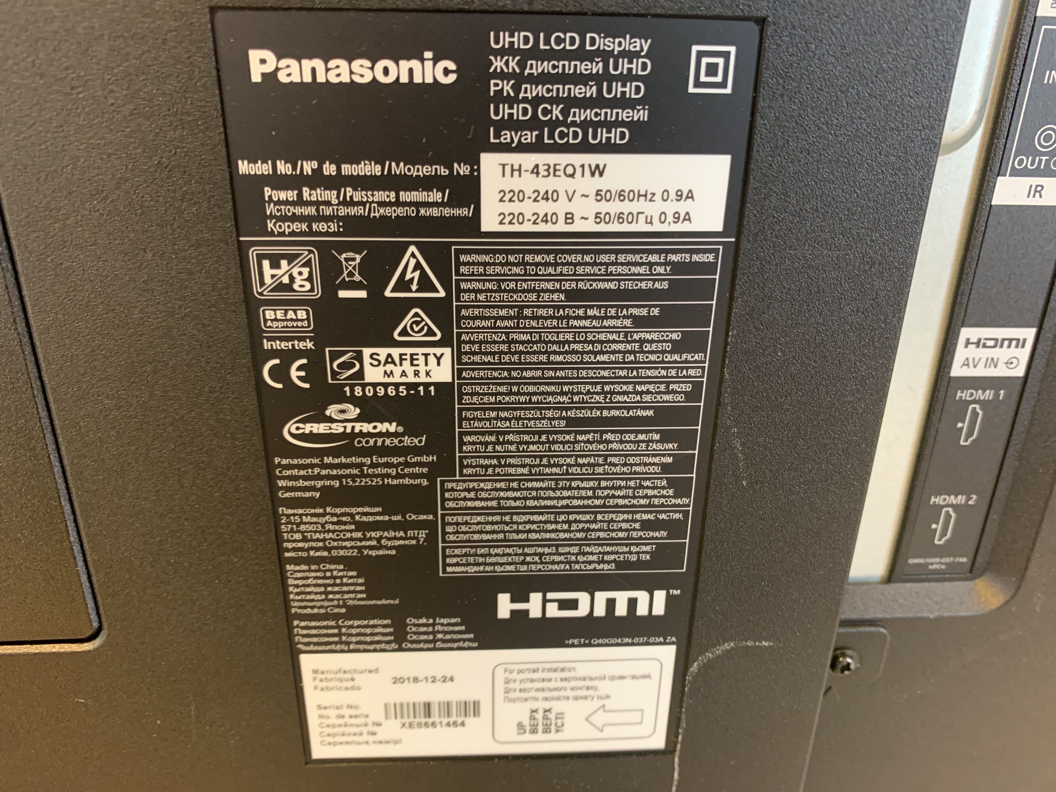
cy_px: 396
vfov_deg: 53.1
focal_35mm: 26
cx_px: 528
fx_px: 793
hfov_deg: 67.3
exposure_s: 1/50
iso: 400
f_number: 1.8
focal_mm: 4.25
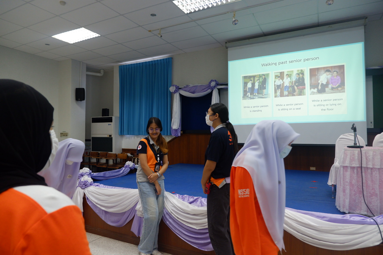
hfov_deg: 76.1
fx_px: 245
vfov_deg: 55.1
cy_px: 128
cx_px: 192
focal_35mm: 23
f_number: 3.5
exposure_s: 1/140
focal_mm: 15
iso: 1000
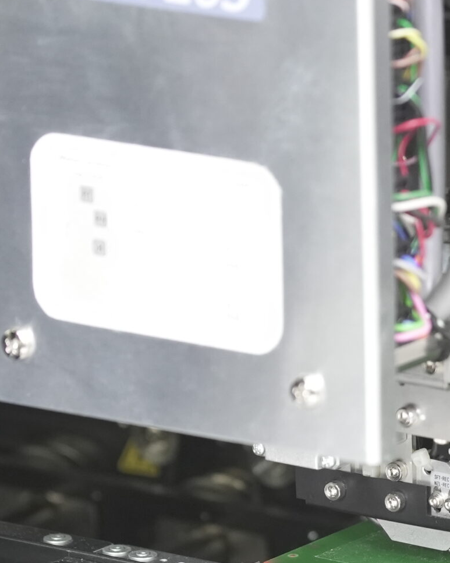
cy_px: 448
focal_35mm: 373
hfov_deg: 4.1
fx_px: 6213
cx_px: 595
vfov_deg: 5.2
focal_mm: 150
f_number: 6.3
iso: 5000
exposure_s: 1/100
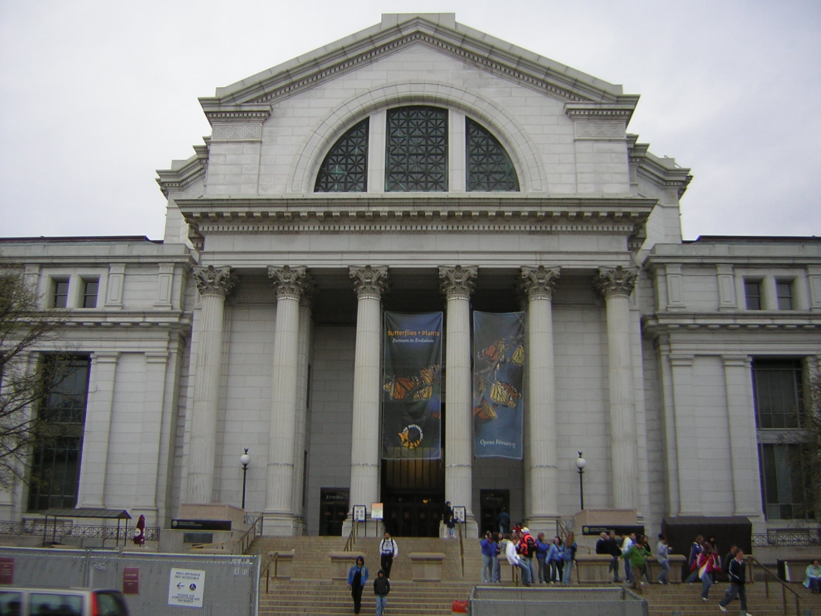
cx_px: 410
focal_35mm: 36
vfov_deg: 39.7
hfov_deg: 51.4
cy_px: 308
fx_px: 854
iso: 50
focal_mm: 4.7
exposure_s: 1/109
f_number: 2.6
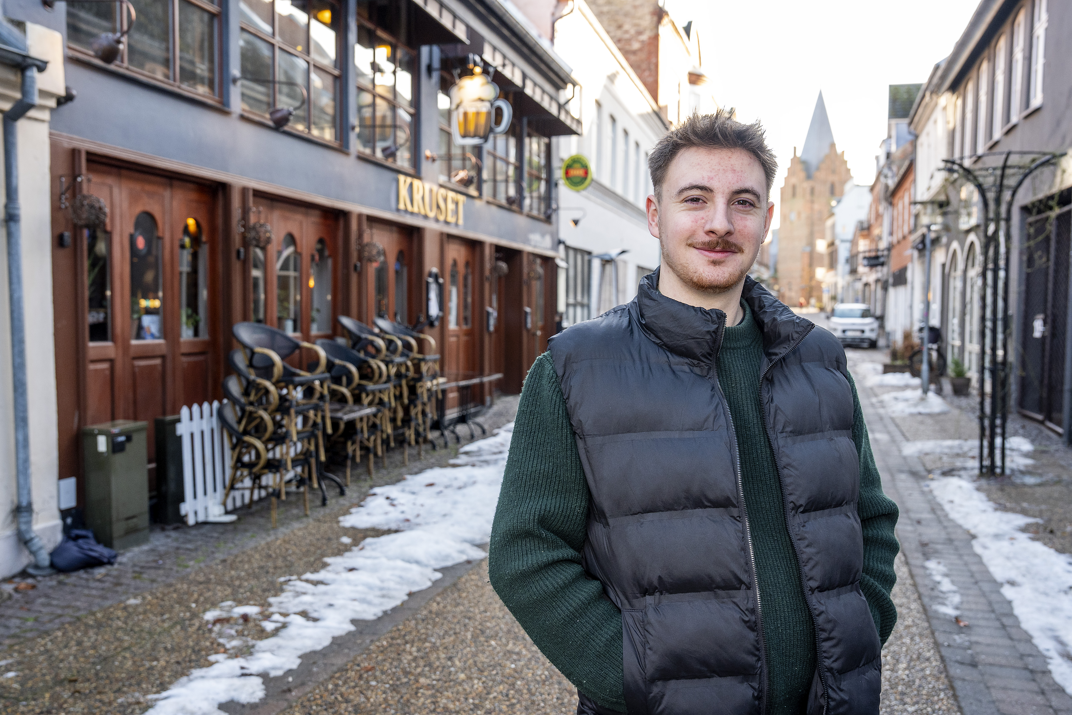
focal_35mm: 33
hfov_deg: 57.2
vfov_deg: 40.0
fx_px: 983
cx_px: 536
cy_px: 358
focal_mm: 33
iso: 1000
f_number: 5
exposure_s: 1/250
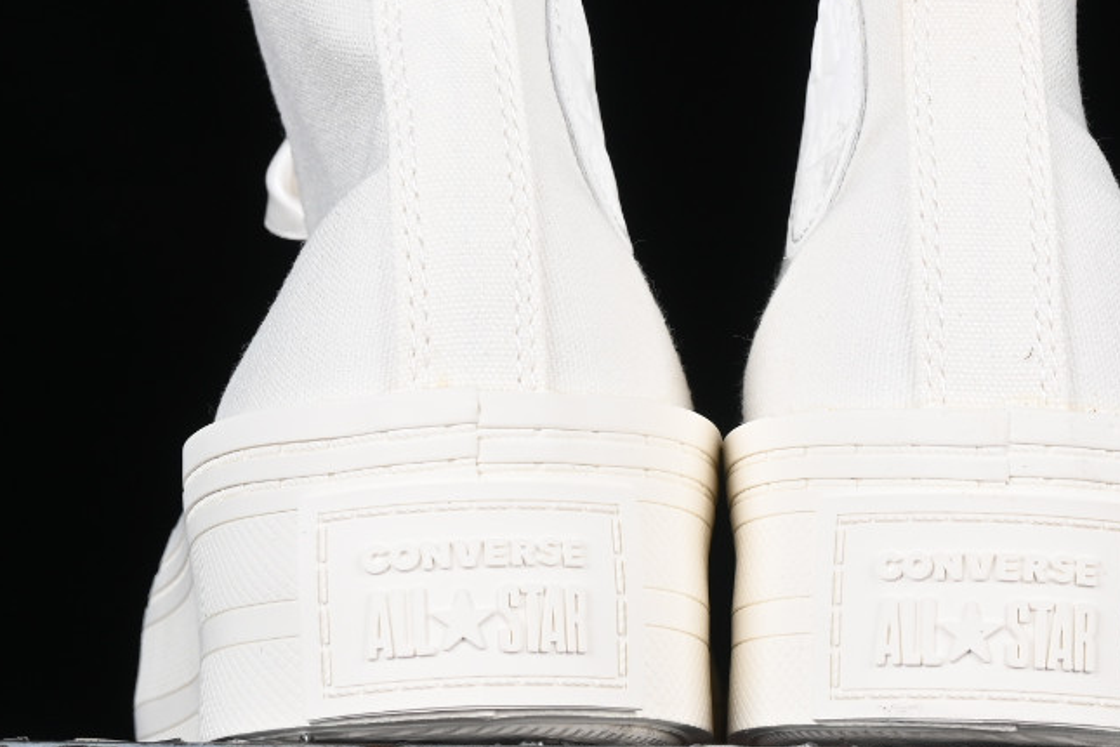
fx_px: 5786
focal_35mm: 186
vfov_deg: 7.4
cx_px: 740
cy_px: 167
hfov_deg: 11.0
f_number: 8
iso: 160
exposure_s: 1/100
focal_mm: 50
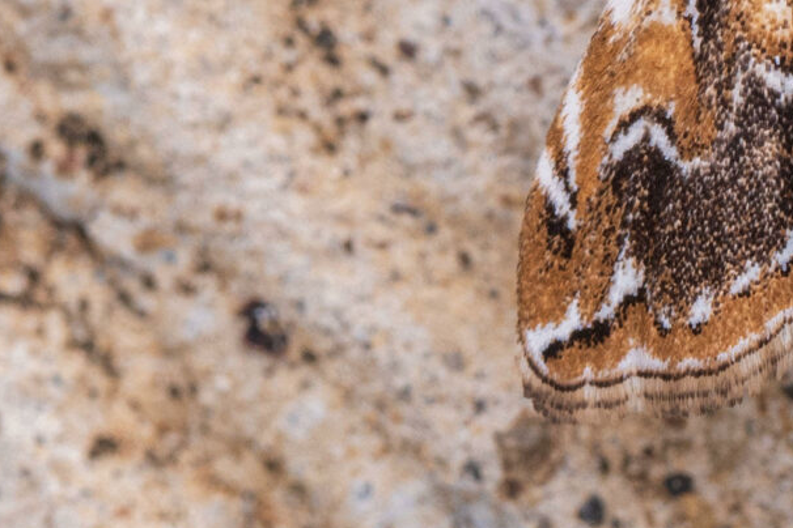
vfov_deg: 5.1
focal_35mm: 266
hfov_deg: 7.7
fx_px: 5859
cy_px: -73
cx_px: 926
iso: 200
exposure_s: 1/200
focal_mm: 105
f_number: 16
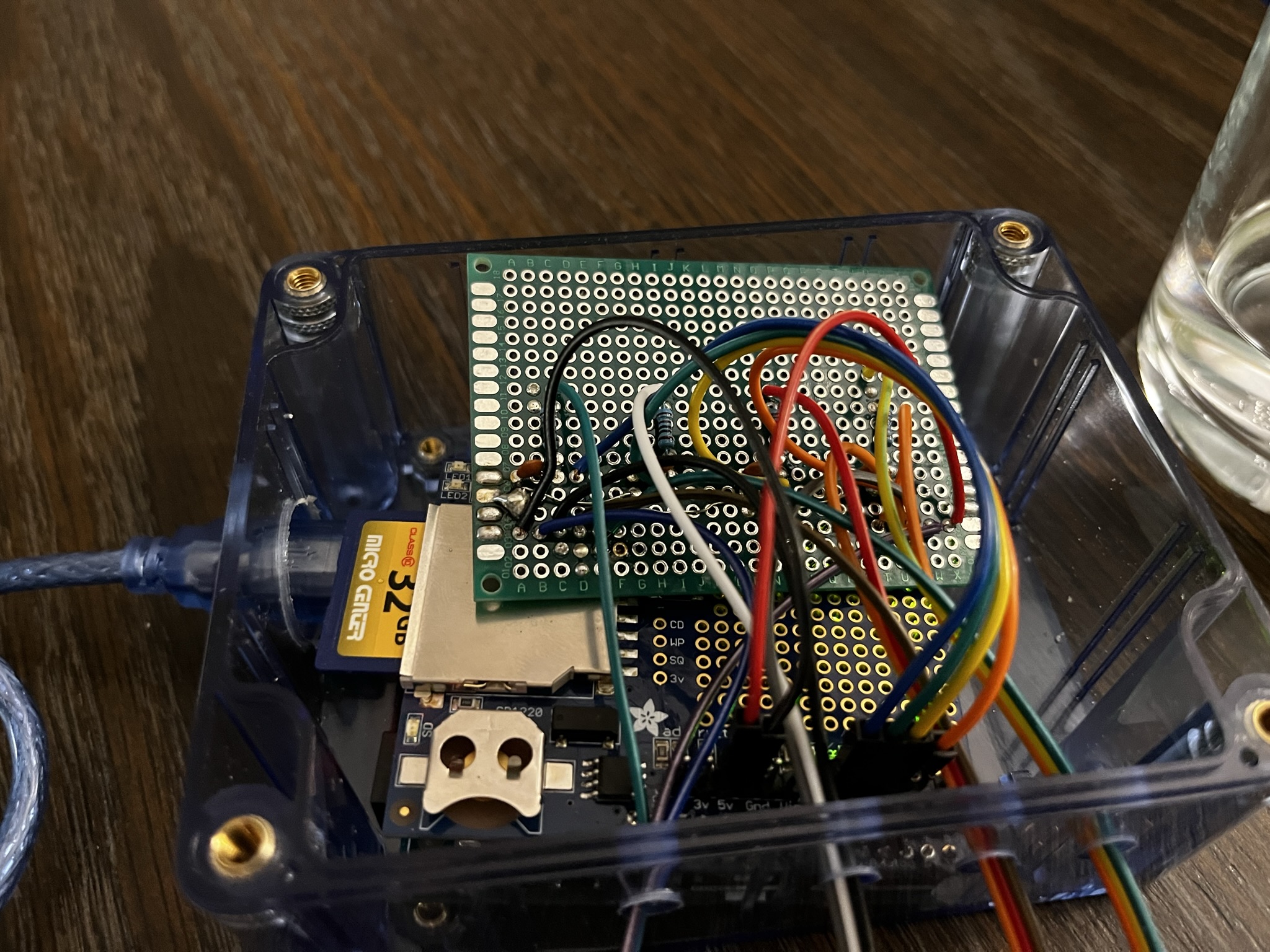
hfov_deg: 67.3
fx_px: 954
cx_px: 635
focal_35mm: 26
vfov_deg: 53.1
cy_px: 476
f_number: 1.6
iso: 640
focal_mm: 5.1
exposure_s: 1/30
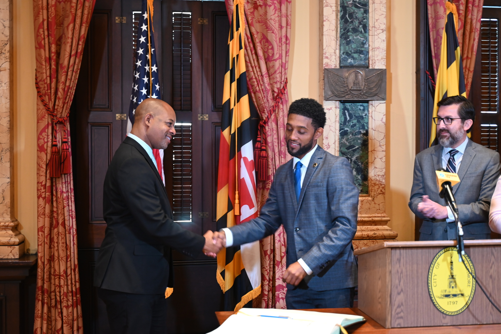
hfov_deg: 38.9
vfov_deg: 26.5
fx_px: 710
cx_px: 250
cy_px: 167
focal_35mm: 51
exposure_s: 1/50
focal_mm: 51
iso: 1600
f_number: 2.8
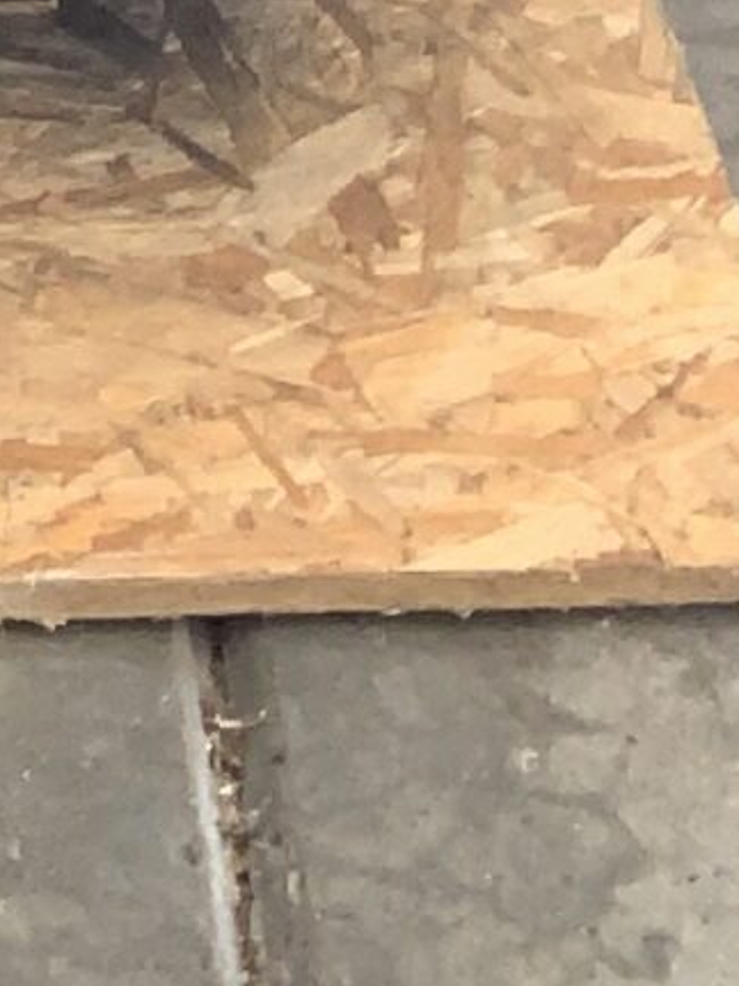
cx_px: -368
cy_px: -1537
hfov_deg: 7.7
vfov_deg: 9.1
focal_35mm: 190
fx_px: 5411
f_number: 2.2
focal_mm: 2.87
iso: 80
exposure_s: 1/60
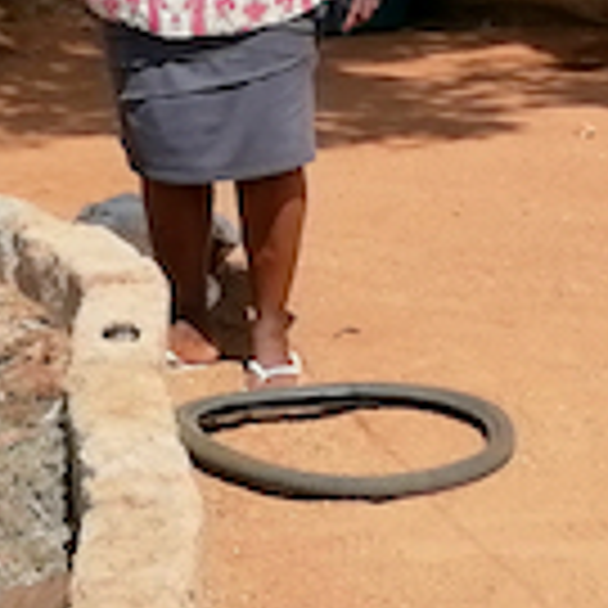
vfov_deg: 10.7
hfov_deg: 10.6
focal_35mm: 164
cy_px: 284
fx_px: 3259
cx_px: 0
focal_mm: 5.4
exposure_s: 1/1634
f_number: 1.8
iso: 50
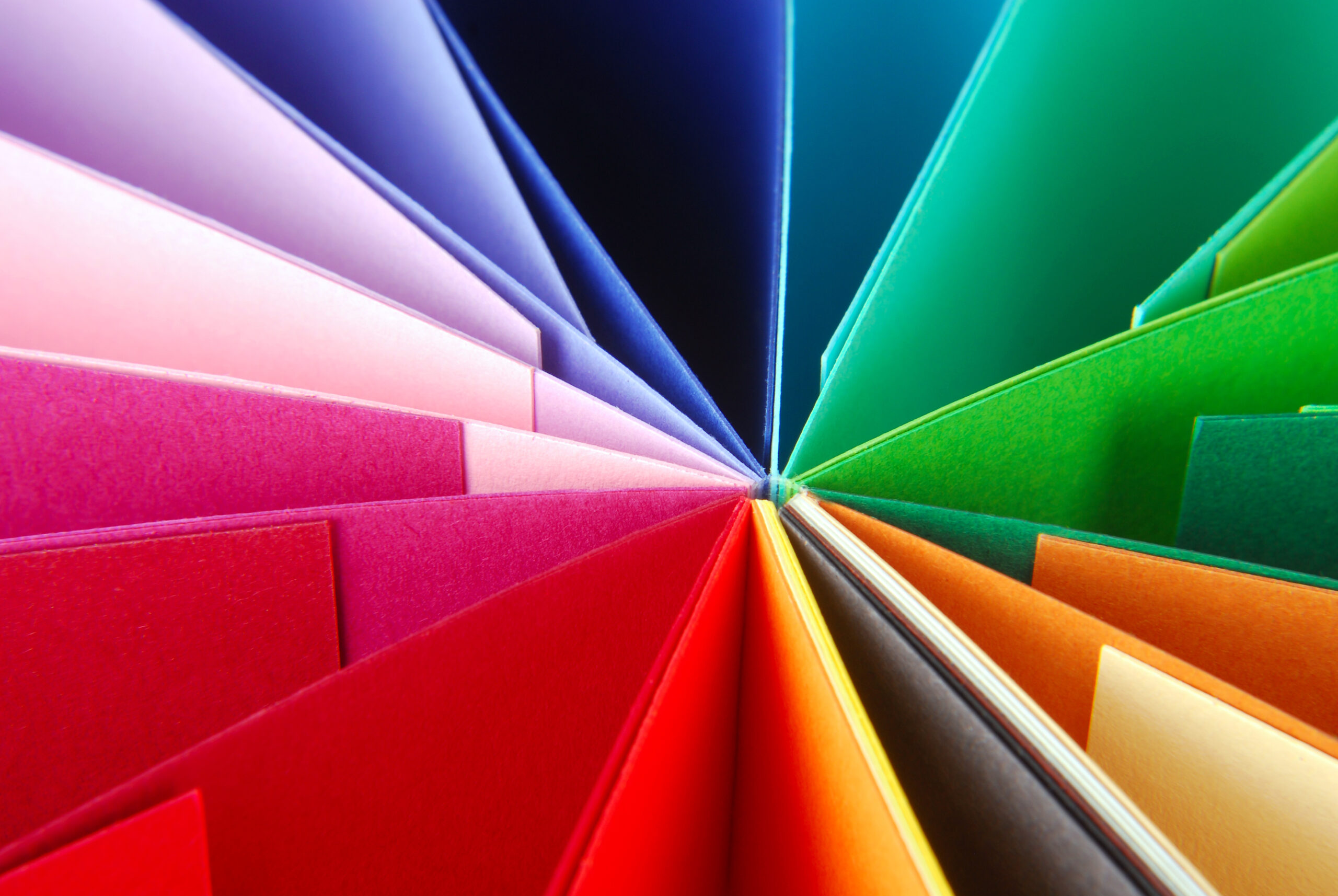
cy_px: 448
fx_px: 1954
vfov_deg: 25.8
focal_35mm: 52
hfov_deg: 37.8
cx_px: 669
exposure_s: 1/125
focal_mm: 35
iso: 125
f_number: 13
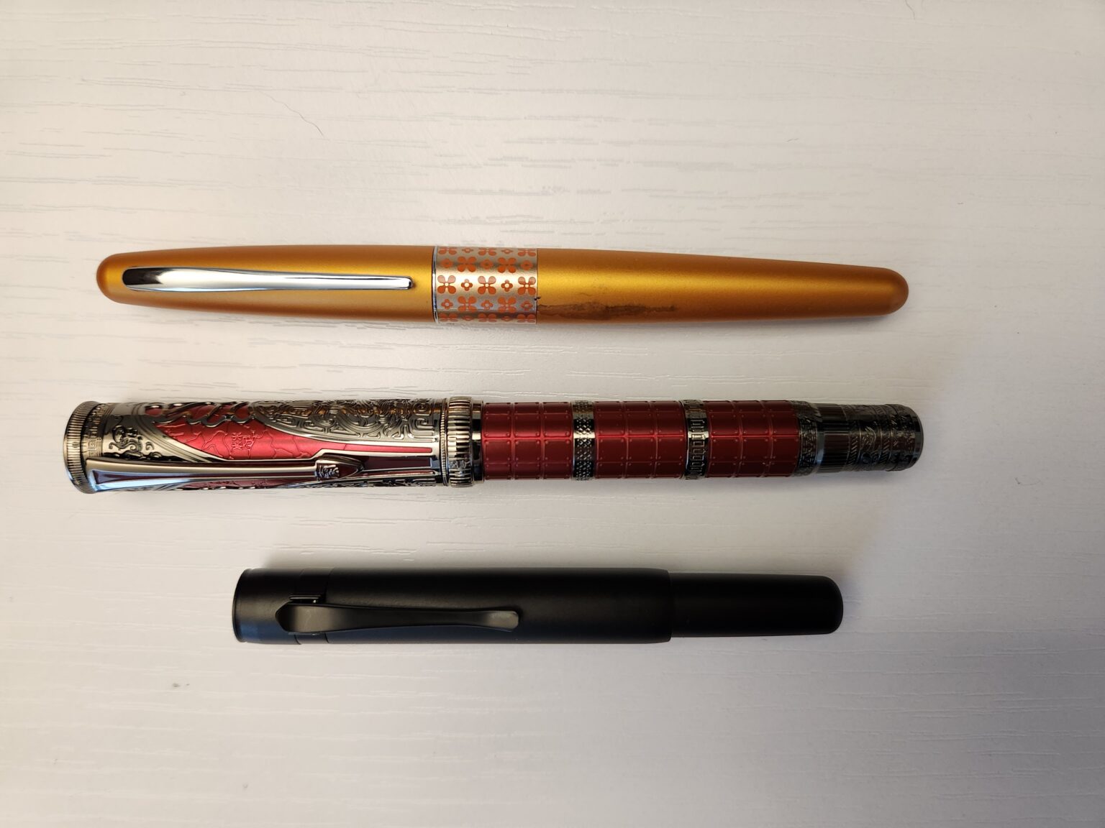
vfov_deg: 58.9
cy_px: 414
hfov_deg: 73.9
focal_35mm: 23
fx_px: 734
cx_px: 552
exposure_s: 1/120
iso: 320
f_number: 1.8
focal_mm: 5.4
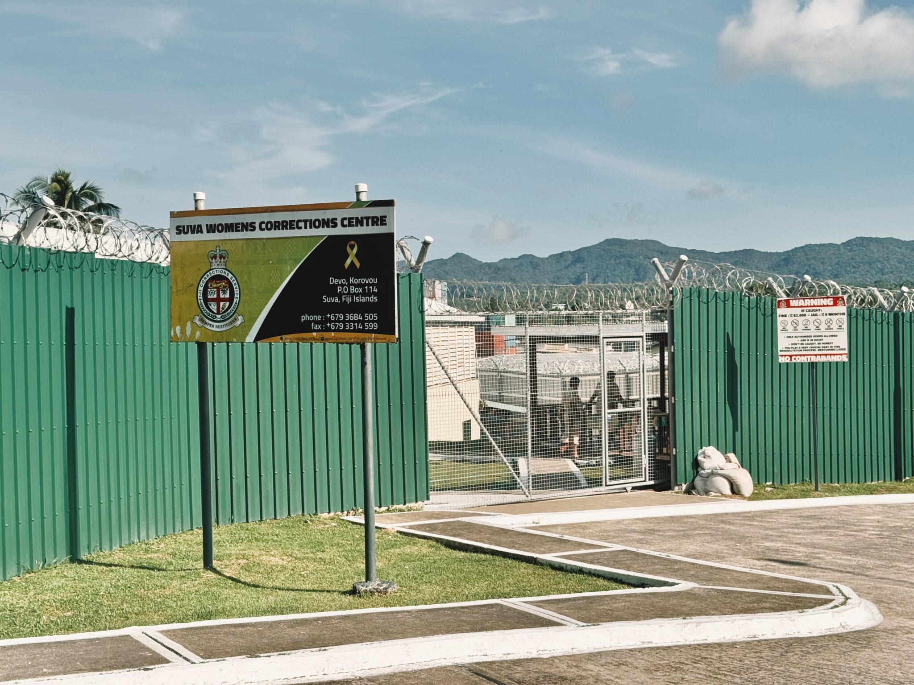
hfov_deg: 39.7
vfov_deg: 30.3
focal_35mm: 48
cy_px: 342
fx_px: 1267
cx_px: 457
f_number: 1.78
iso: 64
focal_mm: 6.76
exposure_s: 1/5848
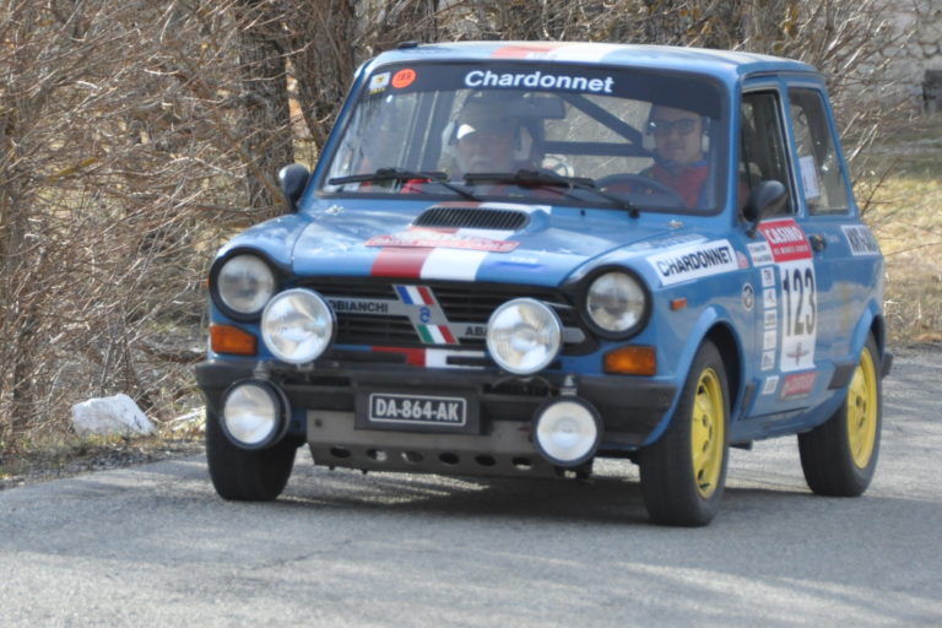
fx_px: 5887
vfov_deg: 6.1
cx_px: 471
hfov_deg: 9.1
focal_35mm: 225
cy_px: 314
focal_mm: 150
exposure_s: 1/1250
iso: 1000
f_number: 5.6
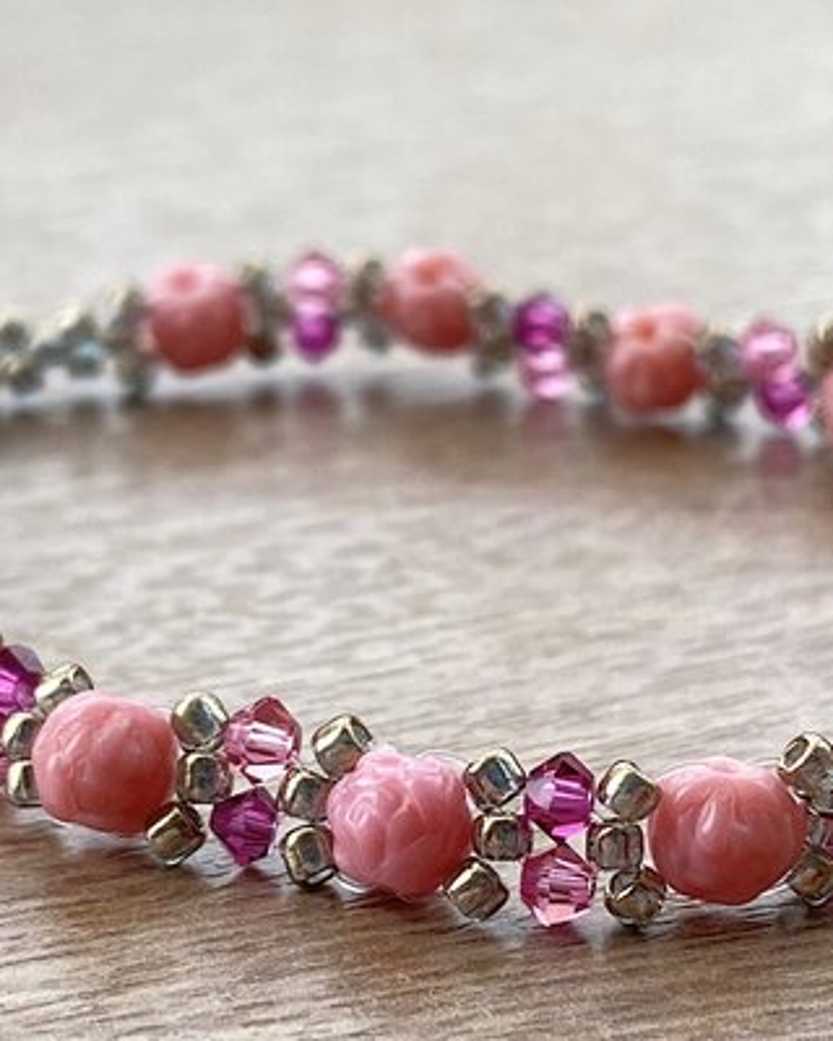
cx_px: 456
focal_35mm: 39
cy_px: 573
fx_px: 1202
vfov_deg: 46.8
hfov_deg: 38.2
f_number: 1.8
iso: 40
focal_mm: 4.25
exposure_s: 1/121
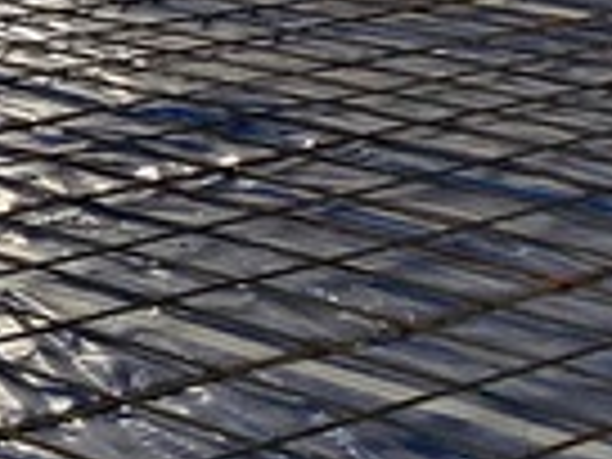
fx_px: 2705
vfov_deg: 9.5
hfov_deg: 10.6
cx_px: -963
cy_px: -162
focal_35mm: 153
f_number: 1.8
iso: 100
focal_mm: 4.25
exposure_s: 1/104
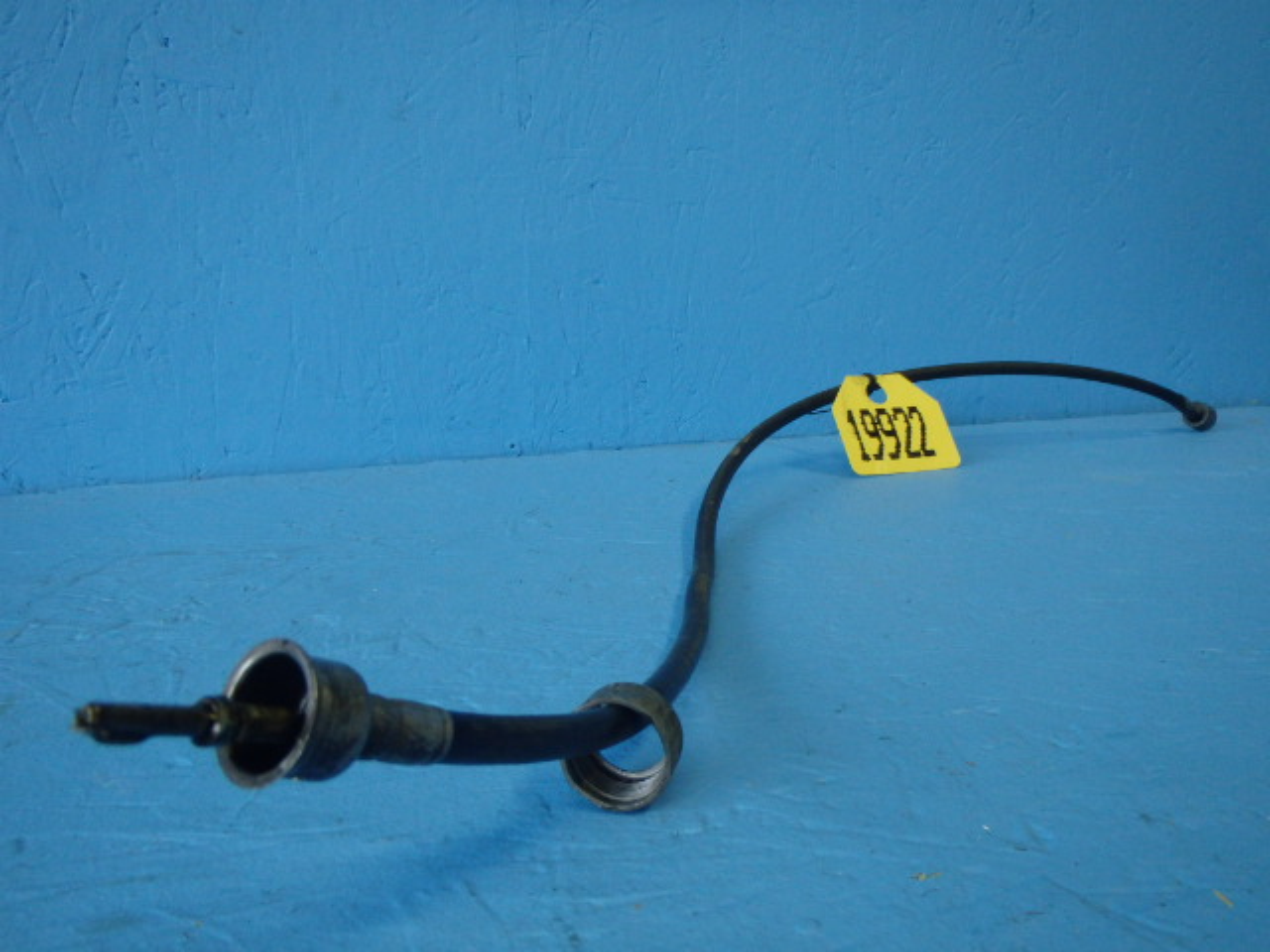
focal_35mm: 28
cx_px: 635
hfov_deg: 63.4
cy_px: 476
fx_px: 1027
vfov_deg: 49.7
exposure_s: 1/30
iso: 400
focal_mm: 5
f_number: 3.9
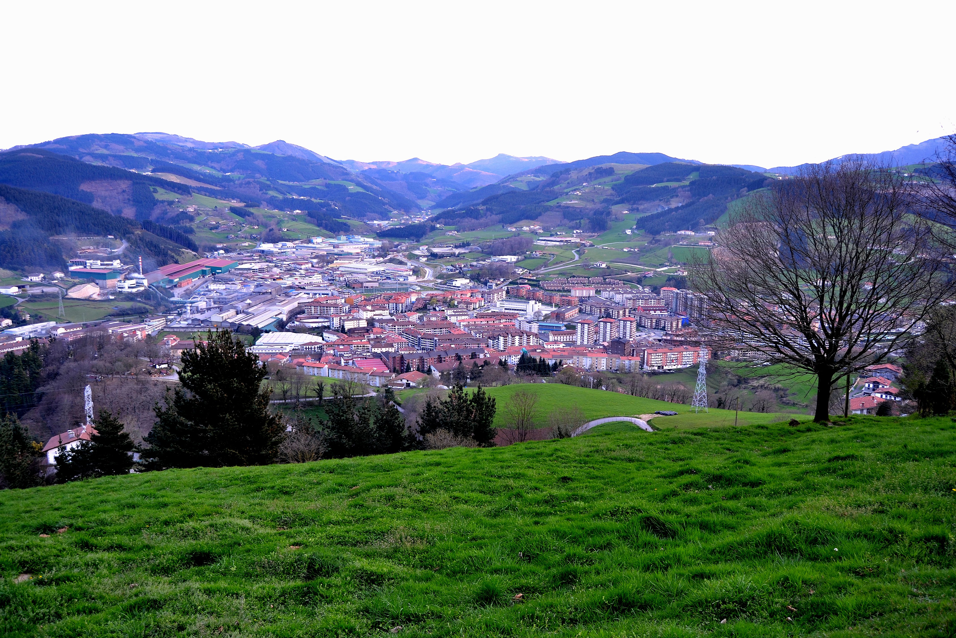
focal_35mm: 27
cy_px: 319
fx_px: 717
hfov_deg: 67.4
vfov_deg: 47.9
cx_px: 478
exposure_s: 1/30
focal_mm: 18
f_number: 4.5
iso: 100
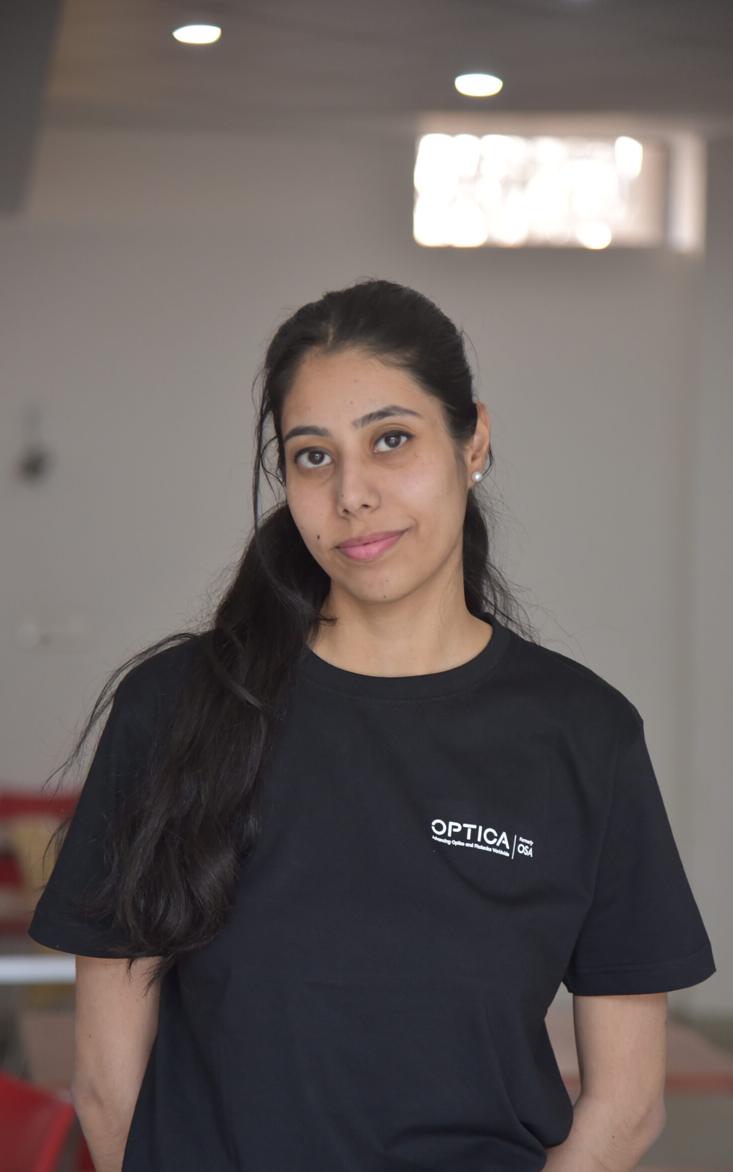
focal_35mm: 117
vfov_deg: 17.8
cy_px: 639
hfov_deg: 11.2
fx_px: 3739
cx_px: 365
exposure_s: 1/160
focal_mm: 105
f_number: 4
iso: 1250
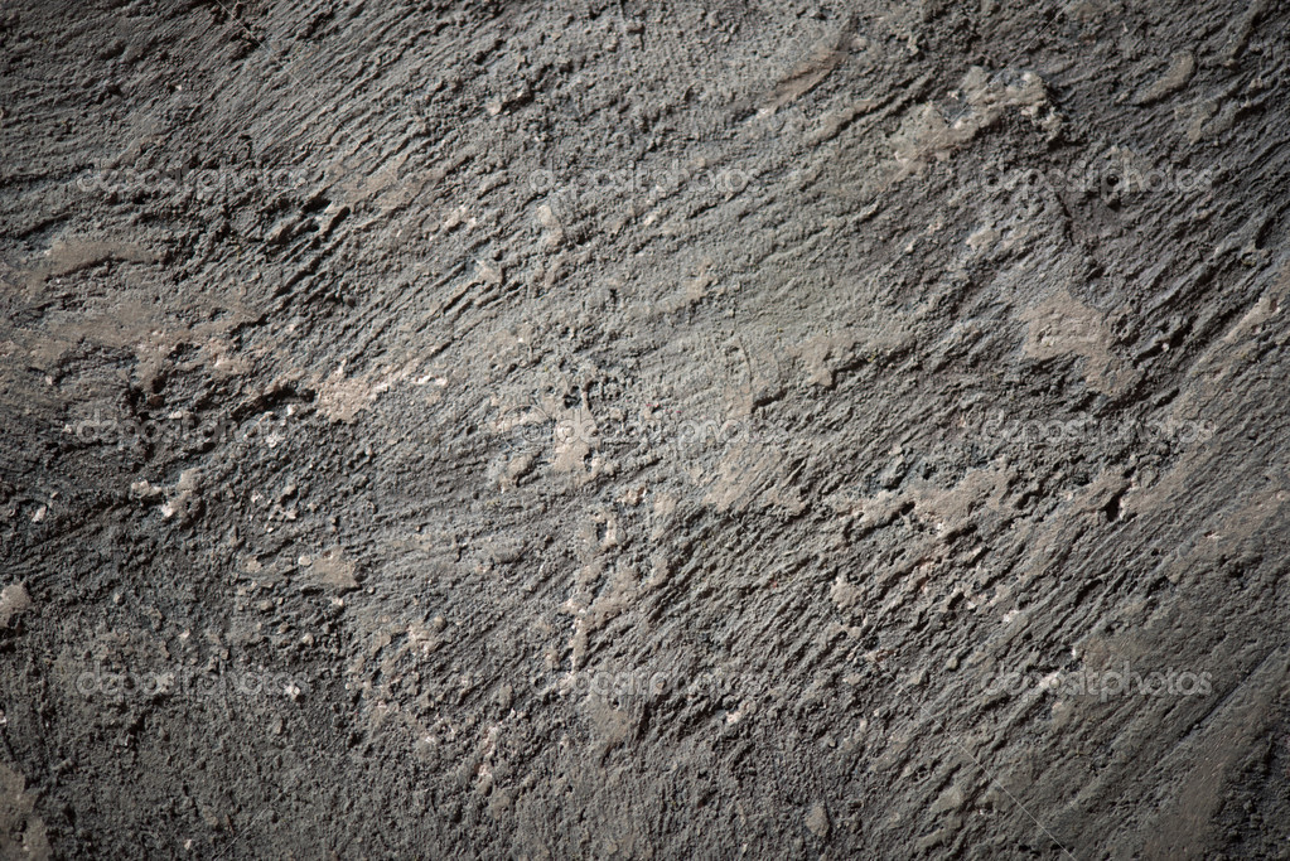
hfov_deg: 19.4
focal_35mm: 105
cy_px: 430
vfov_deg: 13.1
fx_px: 3764
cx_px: 645
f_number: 3.2
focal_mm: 105
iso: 100
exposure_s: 1/200
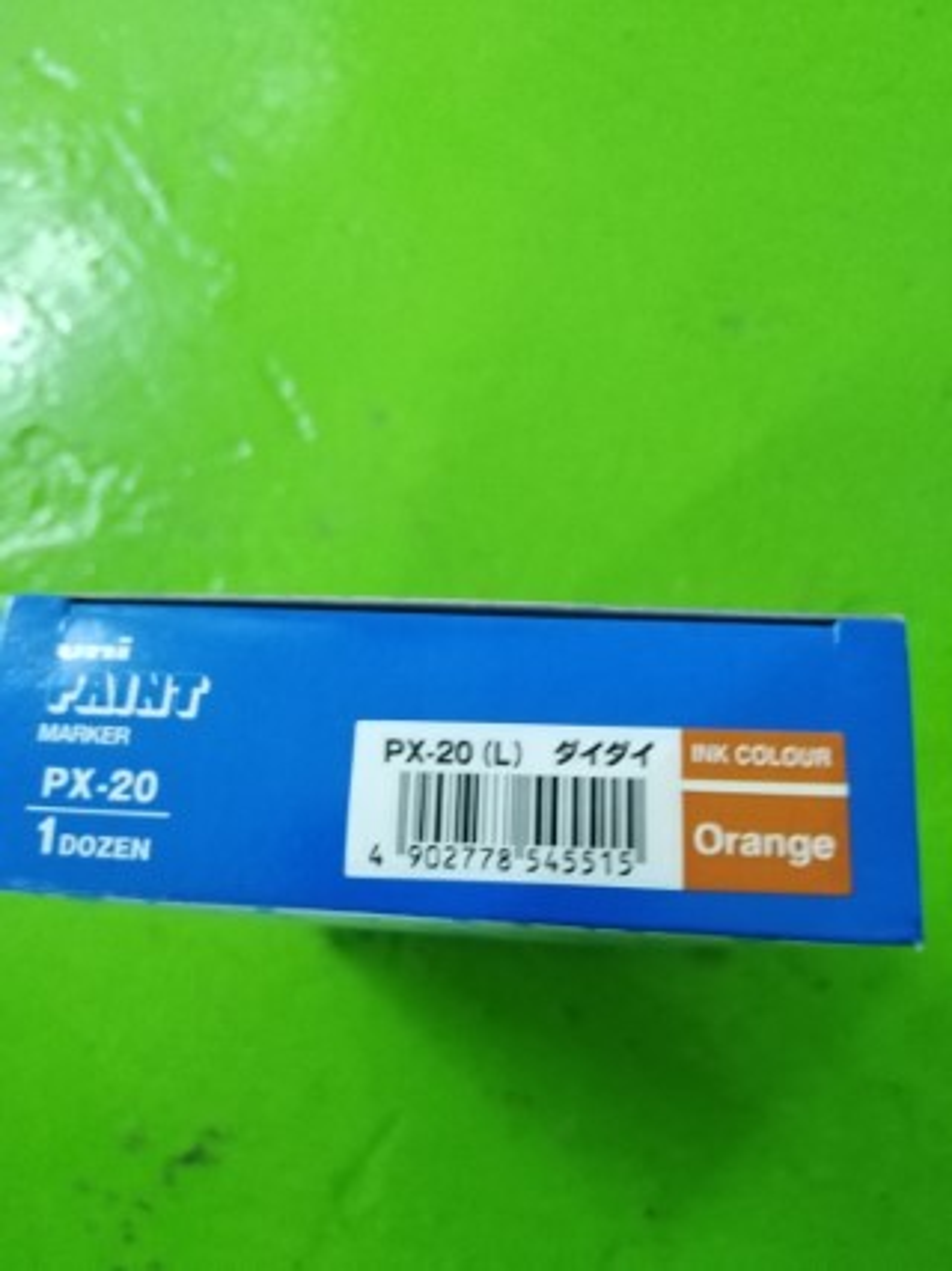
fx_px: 954
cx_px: 476
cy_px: 636
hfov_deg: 53.0
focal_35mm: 26
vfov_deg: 67.3
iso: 784
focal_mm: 3.59
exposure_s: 1/20
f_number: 1.8
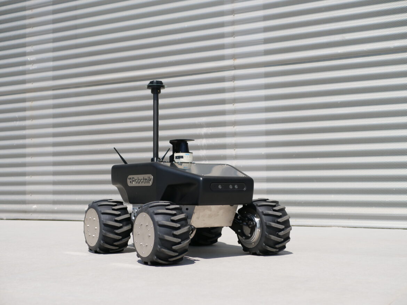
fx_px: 588
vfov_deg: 29.1
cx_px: 204
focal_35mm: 50
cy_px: 152
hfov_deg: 38.2
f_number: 2.8
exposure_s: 1/4000
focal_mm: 25
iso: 200
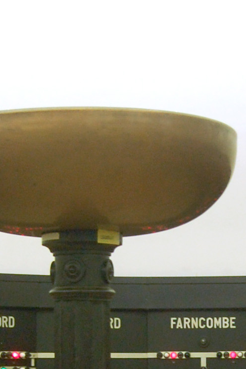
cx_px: 210
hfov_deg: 9.4
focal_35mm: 145
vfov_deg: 14.1
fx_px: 1488
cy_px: 316
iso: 800
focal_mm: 24
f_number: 4
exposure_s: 1/10
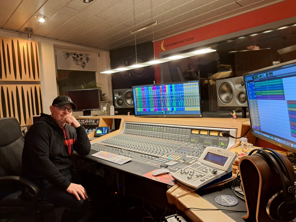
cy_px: 111
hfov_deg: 71.6
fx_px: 205
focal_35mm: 24
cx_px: 148
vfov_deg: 56.8
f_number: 1.8
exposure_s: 1/50
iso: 500
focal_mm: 5.23
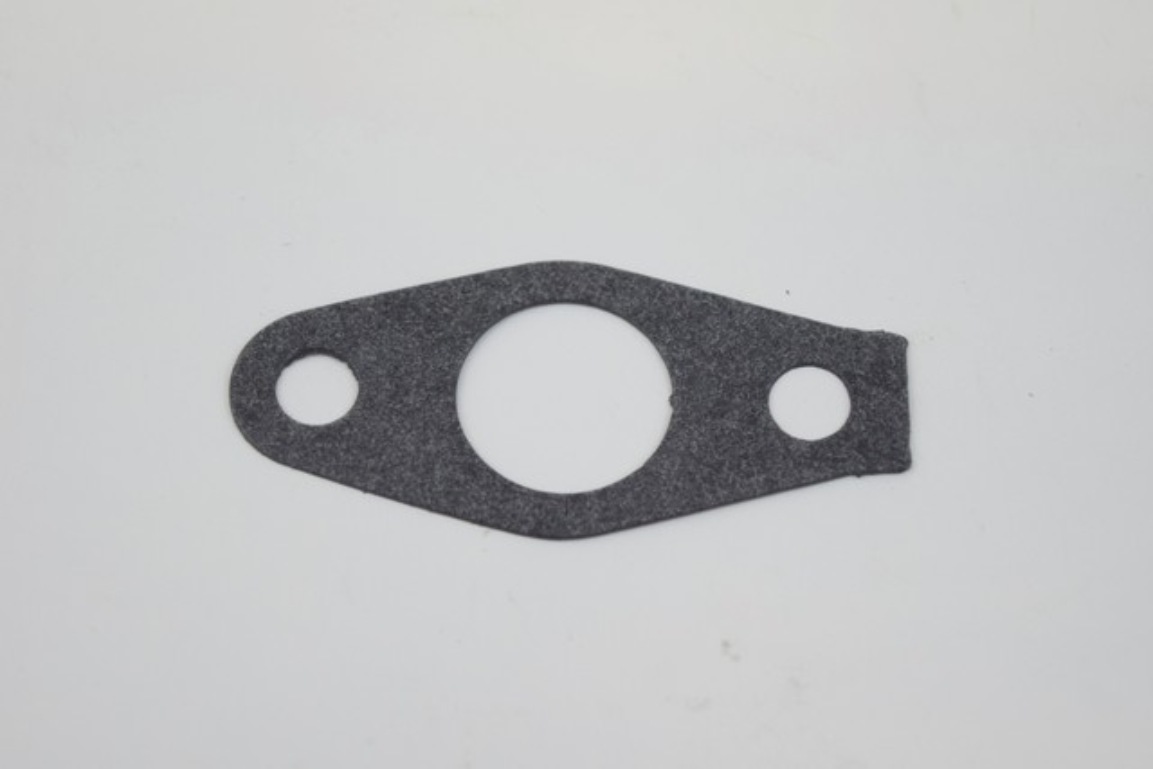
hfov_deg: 24.6
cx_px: 576
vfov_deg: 16.6
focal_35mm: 82
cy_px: 384
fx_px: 2643
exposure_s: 1/60
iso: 1000
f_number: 5.6
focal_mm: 55
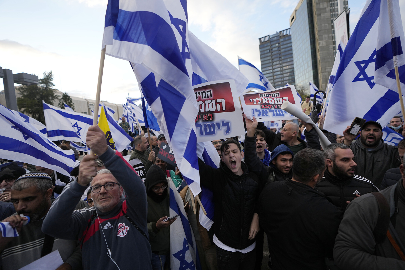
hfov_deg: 96.7
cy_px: 135
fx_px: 180
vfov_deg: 73.7
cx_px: 202
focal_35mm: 16
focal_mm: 16
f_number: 2.8
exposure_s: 1/800
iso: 400
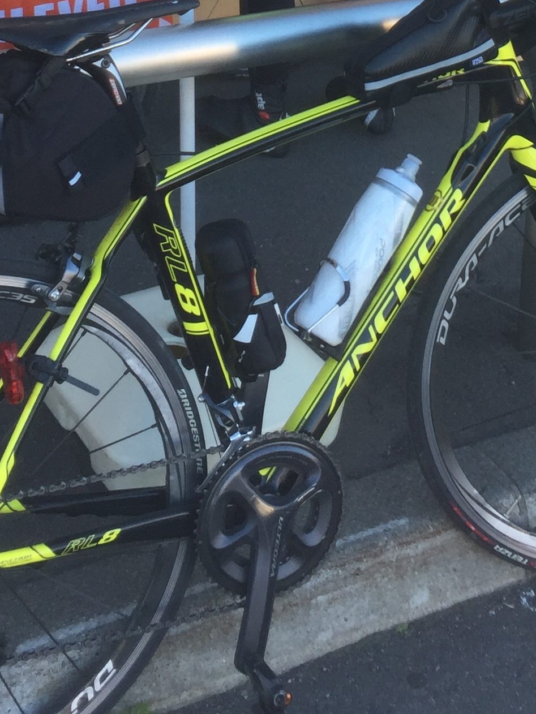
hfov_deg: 19.6
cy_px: -106
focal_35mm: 75
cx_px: 321
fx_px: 1548
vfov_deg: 24.0
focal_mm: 4.15
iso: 32
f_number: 2.2
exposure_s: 1/120
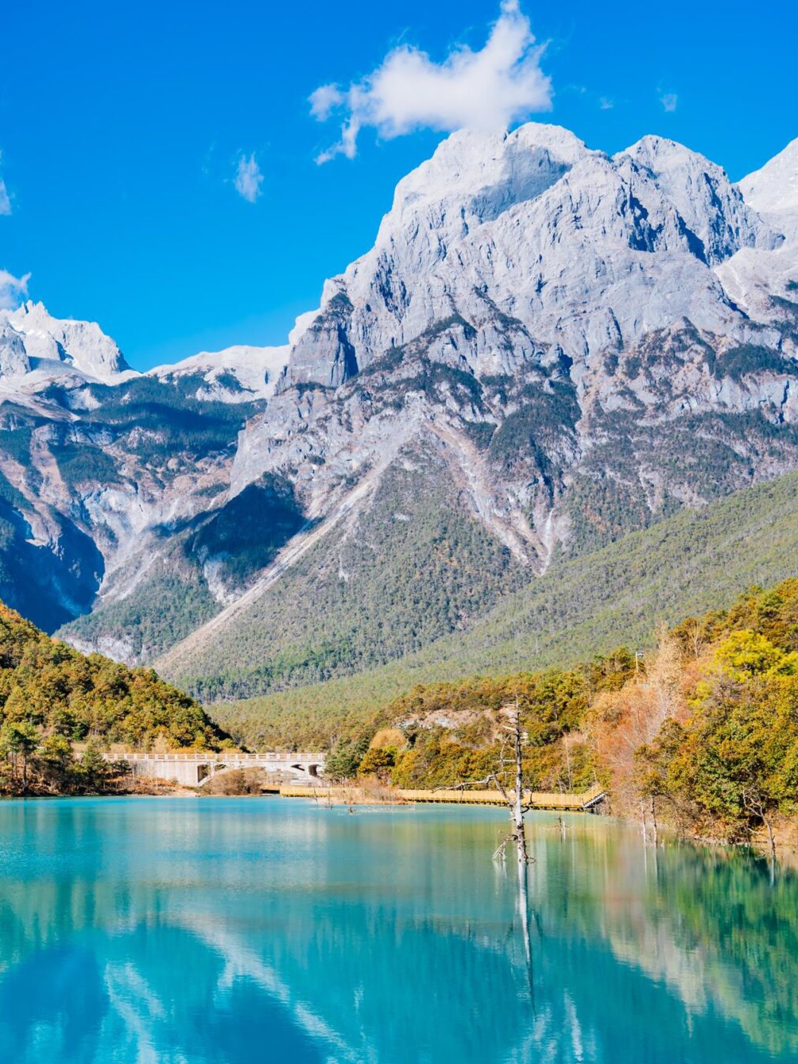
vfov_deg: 38.2
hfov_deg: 27.3
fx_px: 1537
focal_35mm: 50
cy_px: 540
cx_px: -15
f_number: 8
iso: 100
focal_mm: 34
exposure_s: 1/160
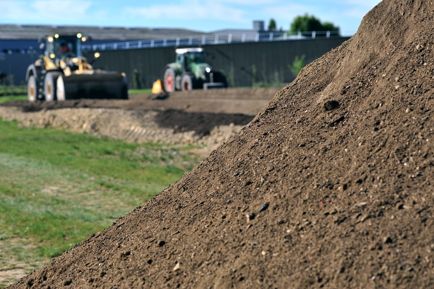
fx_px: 1024
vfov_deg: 16.1
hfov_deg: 23.9
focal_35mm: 85
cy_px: 144
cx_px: 217
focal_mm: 85
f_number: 6.3
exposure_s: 1/640
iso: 100
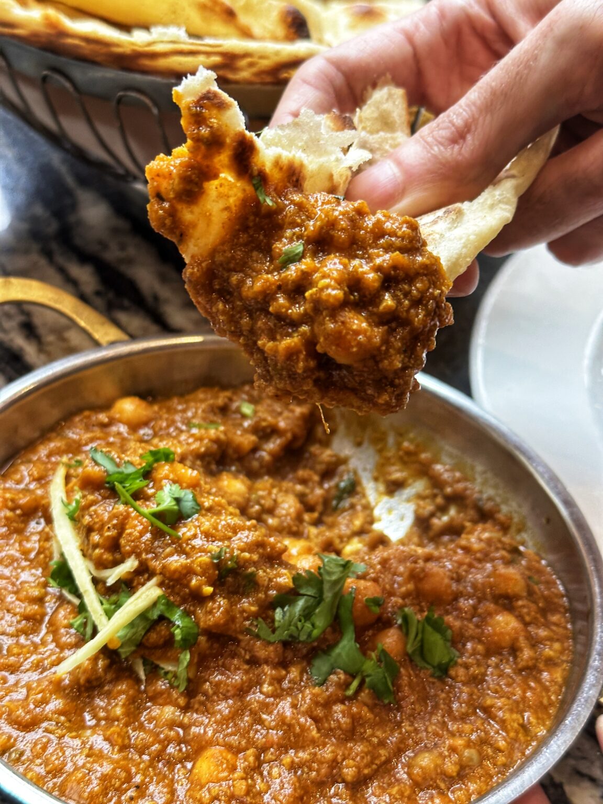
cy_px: 402
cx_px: 302
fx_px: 1115
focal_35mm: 48
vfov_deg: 39.7
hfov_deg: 30.3
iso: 100
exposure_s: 1/50
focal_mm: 6.86
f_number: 1.78
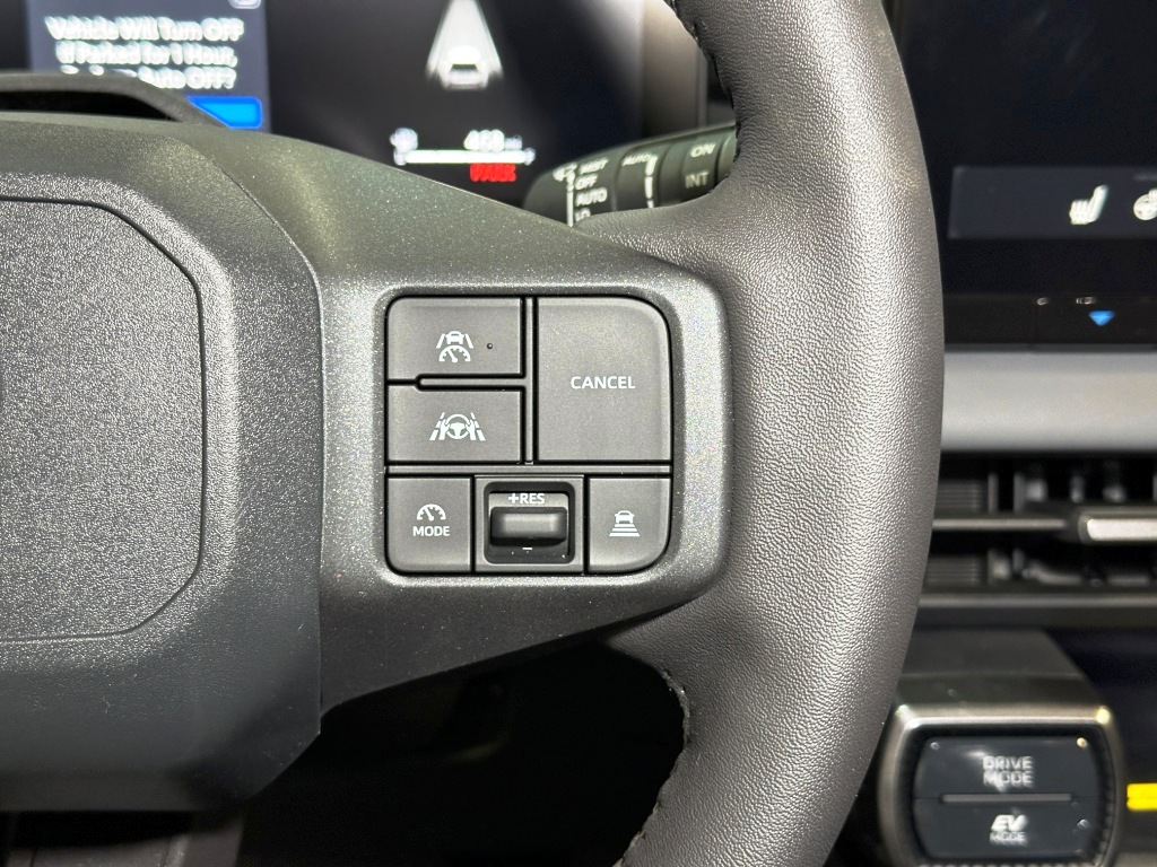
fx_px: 1604
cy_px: 434
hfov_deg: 39.7
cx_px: 578
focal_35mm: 48
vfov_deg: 30.3
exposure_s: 1/40
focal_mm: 6.86
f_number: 1.78
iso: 400
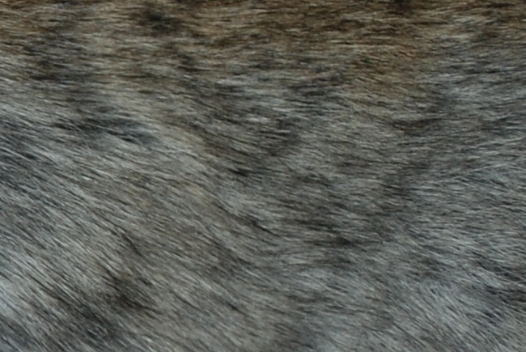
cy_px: 104
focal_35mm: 304
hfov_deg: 6.6
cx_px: -464
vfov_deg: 4.5
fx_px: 4447
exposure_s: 1/60
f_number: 5
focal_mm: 34
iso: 200
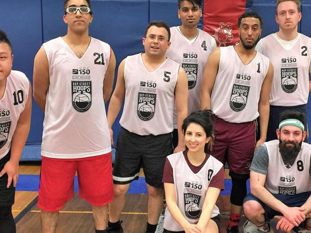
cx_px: 184
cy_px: 124
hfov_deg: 34.2
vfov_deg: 26.1
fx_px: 503
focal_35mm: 56
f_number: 2.2
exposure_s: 1/15
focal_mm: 4.15
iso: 80
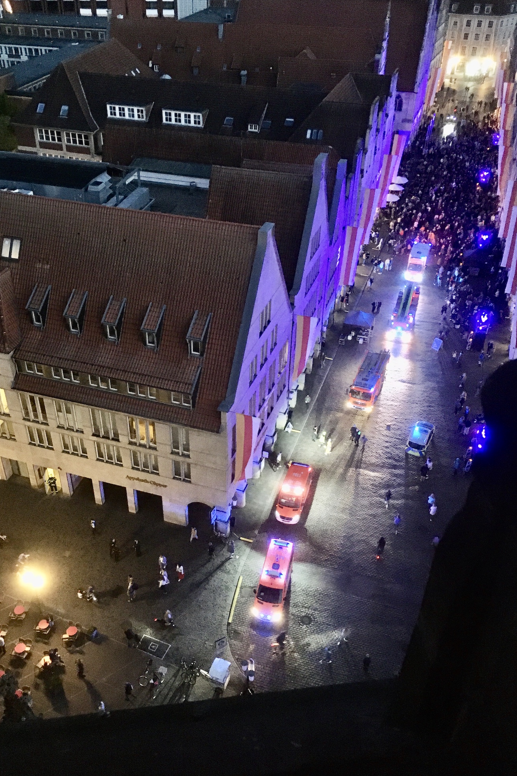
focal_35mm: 31
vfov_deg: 60.3
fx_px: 668
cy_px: 390
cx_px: 225
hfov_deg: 42.2
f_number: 2.2
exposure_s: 1/17
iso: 640
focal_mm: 4.15
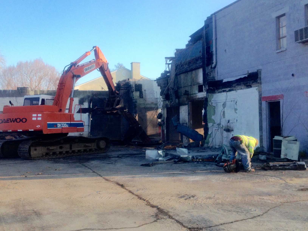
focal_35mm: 44
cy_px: 115
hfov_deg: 42.9
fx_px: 392
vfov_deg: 32.9
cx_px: 151
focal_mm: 4.28
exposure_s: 1/480
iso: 50
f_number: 2.4
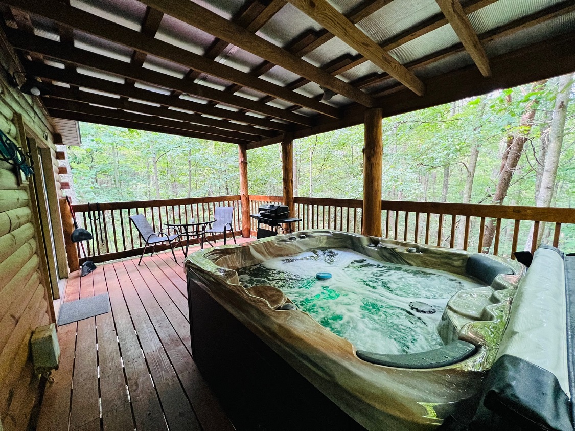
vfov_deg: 89.9
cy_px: 216
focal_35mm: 13
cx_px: 288
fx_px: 216
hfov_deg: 106.2
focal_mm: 1.57
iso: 250
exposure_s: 1/60
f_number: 1.8
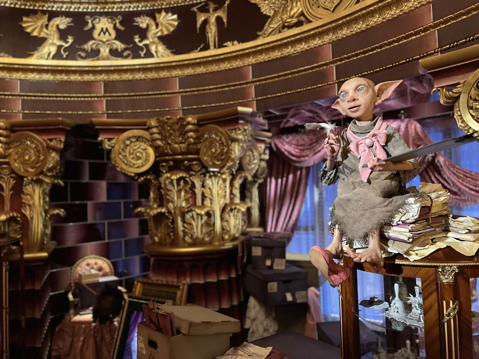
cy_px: 180
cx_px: 240
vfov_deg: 53.1
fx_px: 360
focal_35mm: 26
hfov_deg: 67.3
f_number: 1.5
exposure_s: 1/40
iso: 500
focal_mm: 5.7
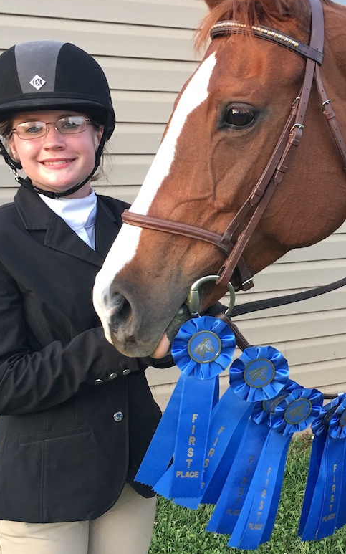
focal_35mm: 53
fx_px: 800
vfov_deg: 38.2
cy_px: 283
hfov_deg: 23.9
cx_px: 292
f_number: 2.2
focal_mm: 4.15
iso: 32
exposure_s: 1/30
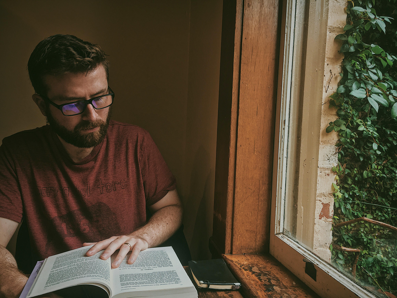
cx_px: 198
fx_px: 333
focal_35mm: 29
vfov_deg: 48.2
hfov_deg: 61.7
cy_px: 149
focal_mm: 4.15
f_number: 2.2
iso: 32
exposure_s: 1/40
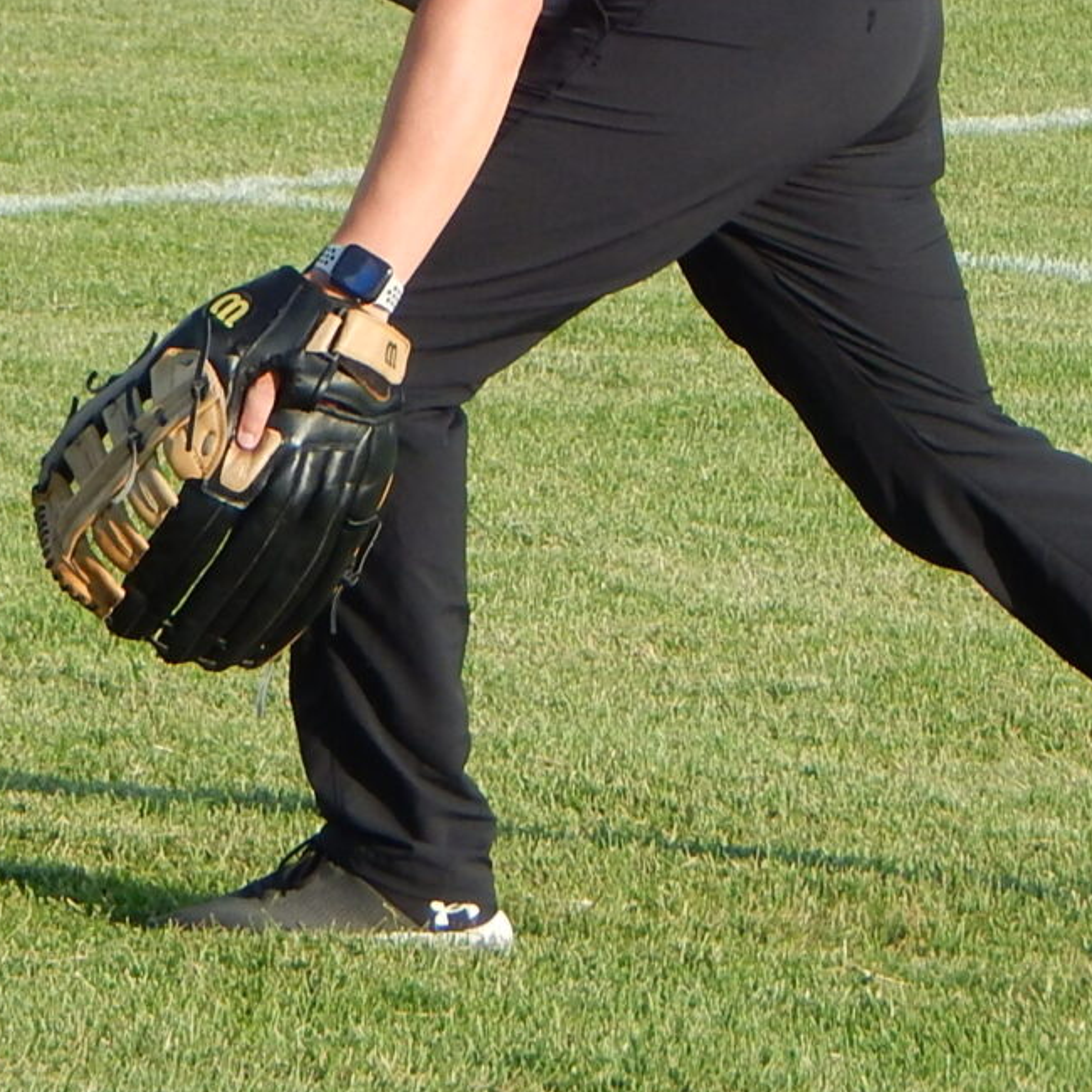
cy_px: -30
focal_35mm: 507
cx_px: 354
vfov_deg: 3.5
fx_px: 18095
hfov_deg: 3.5
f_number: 5.3
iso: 125
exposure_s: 1/400
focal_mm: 32.8
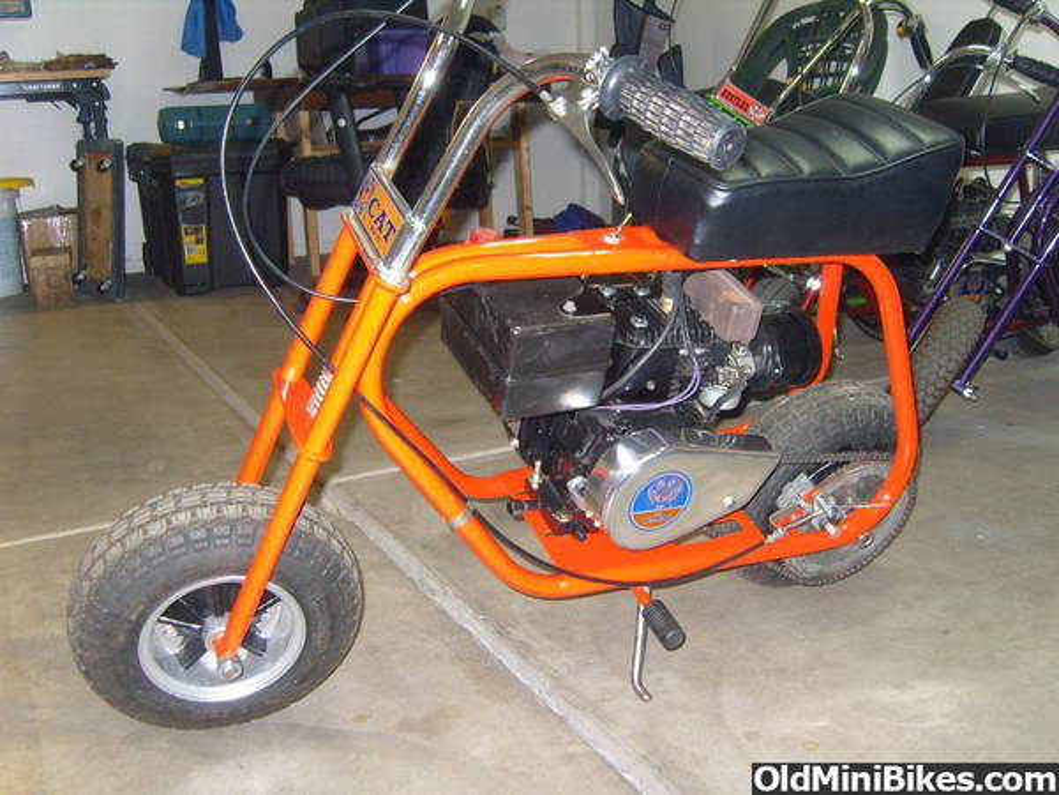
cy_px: 398
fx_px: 1071
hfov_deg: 52.6
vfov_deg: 40.7
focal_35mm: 35
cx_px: 530
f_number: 2.8
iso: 172
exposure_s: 1/30
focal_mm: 7.4
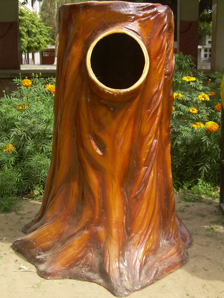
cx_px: 112
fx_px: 431
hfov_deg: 29.1
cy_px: 149
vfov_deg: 38.2
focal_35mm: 50
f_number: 3.1
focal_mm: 8.3
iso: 50
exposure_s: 1/229
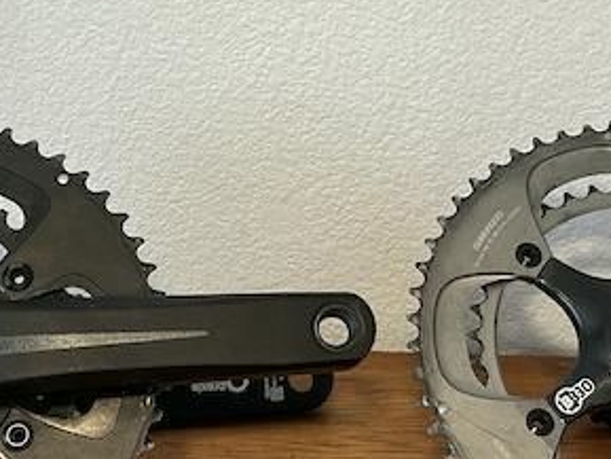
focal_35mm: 72
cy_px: 163
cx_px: 321
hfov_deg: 27.0
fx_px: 1271
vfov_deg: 20.4
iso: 125
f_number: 1.5
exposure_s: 1/60
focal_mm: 5.7
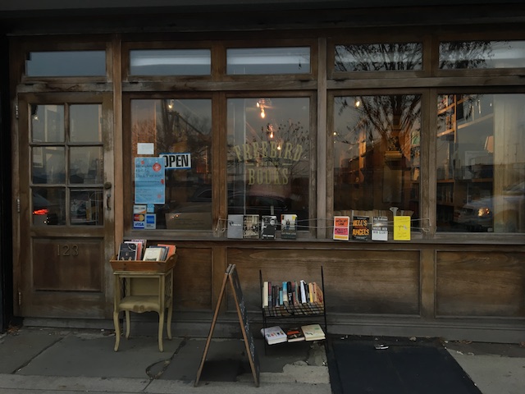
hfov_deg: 61.7
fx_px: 440
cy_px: 197
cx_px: 262
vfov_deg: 48.2
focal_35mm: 29
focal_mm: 4.15
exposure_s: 1/40
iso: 25
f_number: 2.2
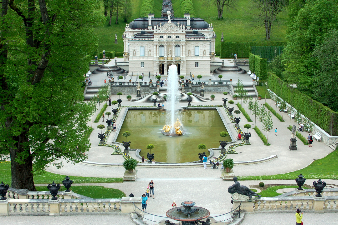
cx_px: 169
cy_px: 112
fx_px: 450
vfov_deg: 28.0
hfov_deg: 41.1
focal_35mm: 48
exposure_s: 1/200
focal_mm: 32
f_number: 7.1
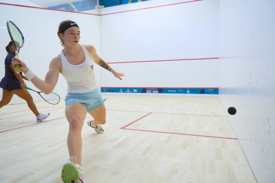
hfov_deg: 71.5
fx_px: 191
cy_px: 90
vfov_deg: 51.3
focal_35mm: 25
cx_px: 136
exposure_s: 1/2000
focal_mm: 24
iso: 3200
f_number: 2.8
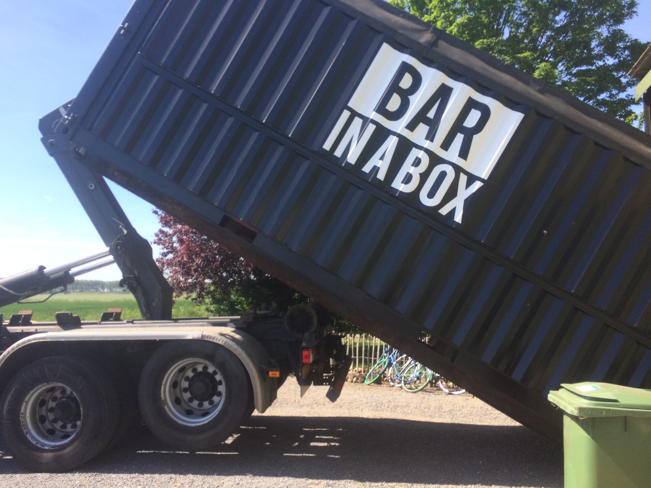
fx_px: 545
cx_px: 326
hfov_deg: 61.7
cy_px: 244
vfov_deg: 48.2
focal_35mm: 29
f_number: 2.2
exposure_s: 1/892
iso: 32
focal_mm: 4.15
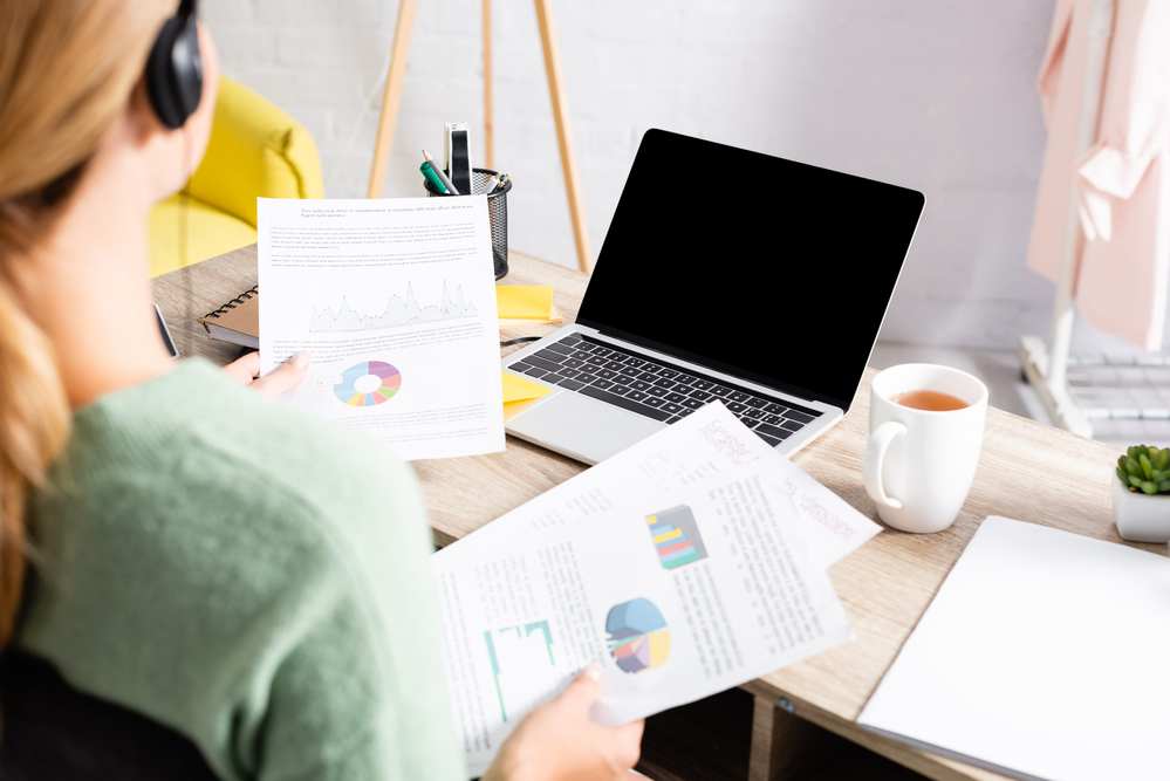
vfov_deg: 27.0
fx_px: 1626
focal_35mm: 50
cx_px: 585
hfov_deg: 39.6
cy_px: 390
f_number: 4.5
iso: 100
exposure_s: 1/200
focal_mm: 50
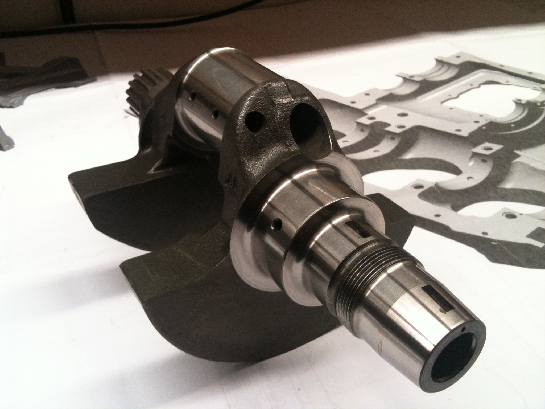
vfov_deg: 40.7
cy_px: 204
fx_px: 551
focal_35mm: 35
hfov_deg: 52.6
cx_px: 272
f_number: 2.8
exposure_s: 1/60
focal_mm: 3.85
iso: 80
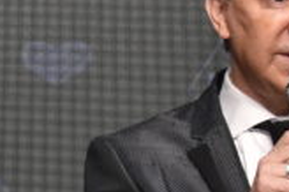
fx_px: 2606
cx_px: -95
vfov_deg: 4.2
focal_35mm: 325
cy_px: 120
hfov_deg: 6.3
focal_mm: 52
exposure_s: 1/200
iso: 1000
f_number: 5.6
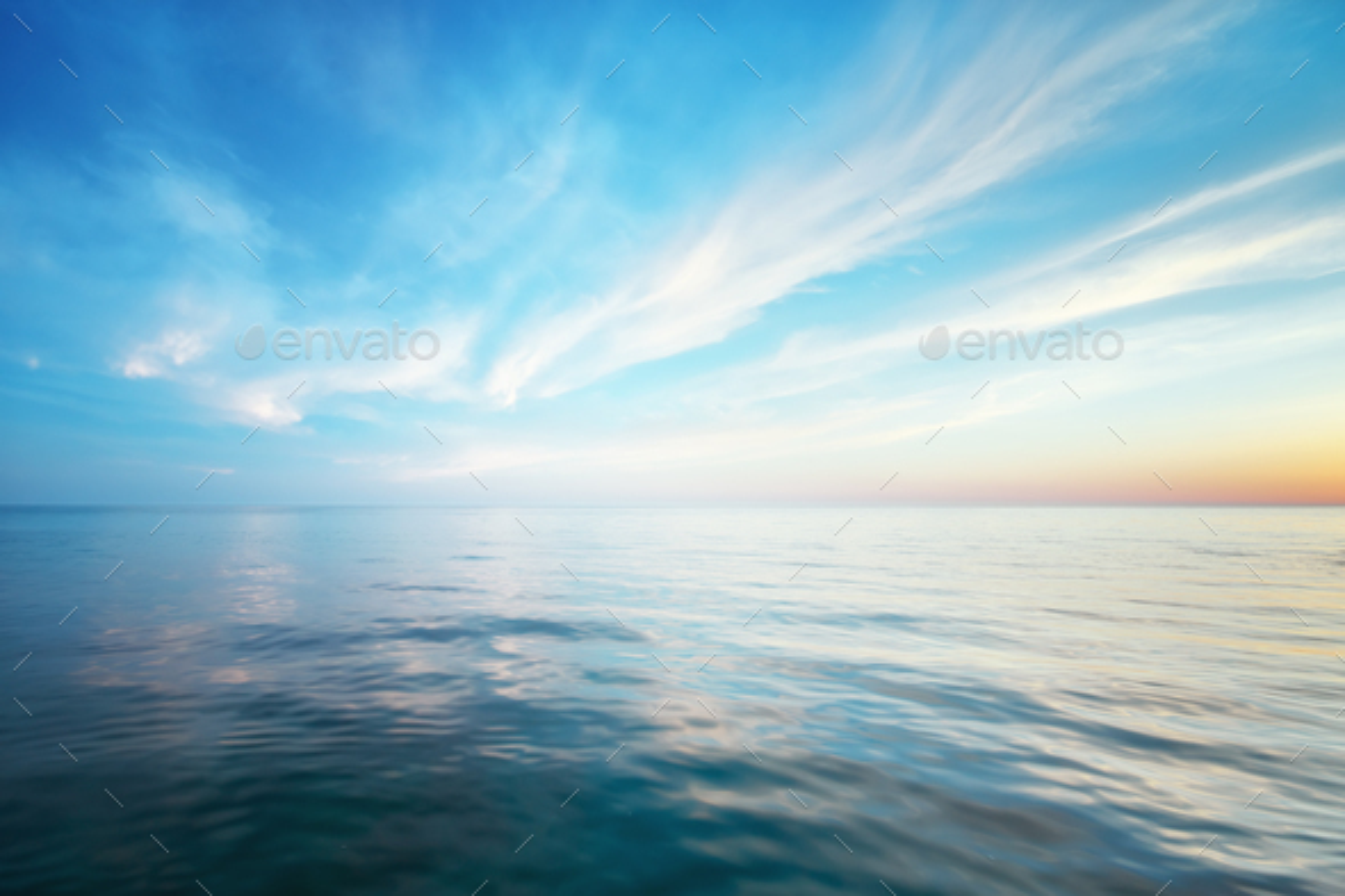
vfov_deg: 73.7
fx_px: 598
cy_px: 448
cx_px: 672
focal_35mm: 16
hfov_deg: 96.8
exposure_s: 1/6
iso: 100
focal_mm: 11
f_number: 11
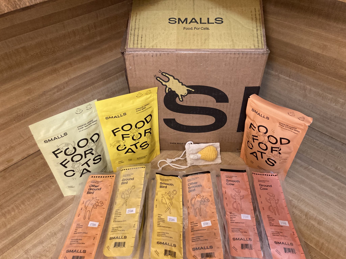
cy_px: 130
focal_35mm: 28
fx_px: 280
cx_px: 173
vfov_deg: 49.7
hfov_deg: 63.4
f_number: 1.8
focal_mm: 3.99
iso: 320
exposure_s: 1/60
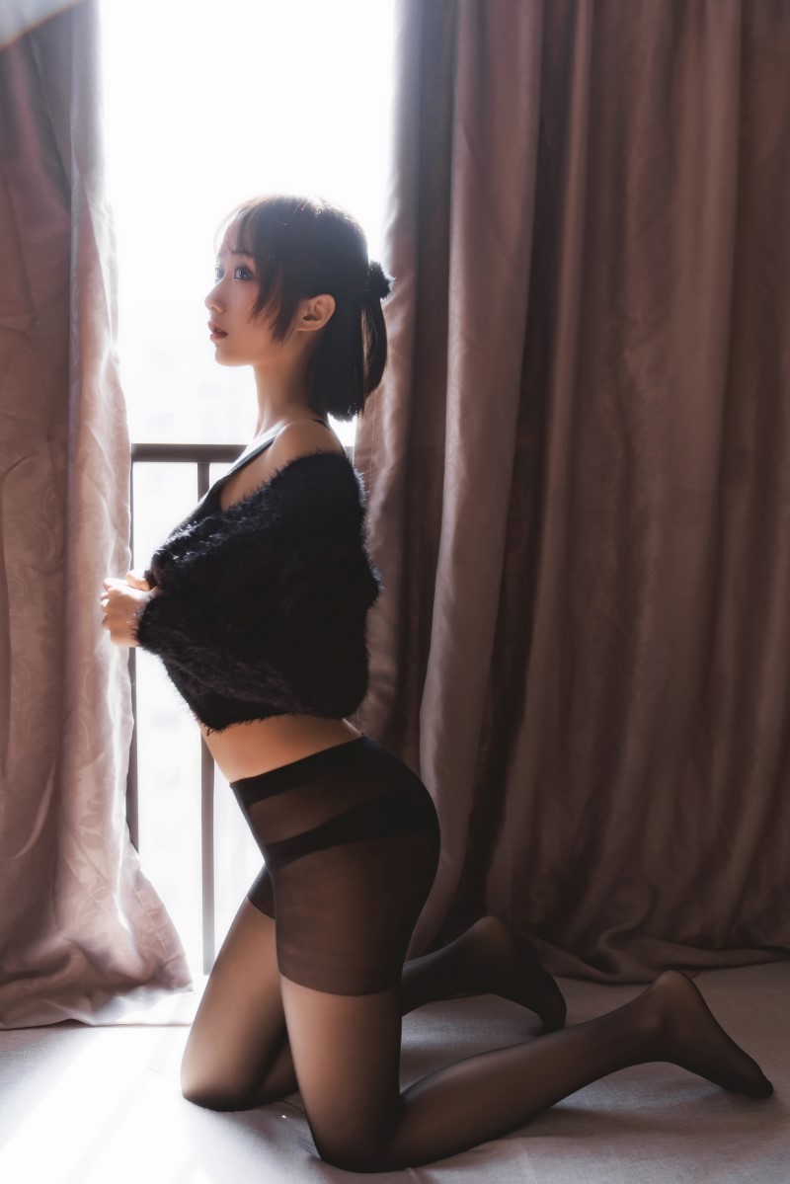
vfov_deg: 63.6
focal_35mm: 29
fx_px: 954
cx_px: 395
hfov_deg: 45.0
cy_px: 592
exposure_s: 1/125
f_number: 2.8
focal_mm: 29
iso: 100
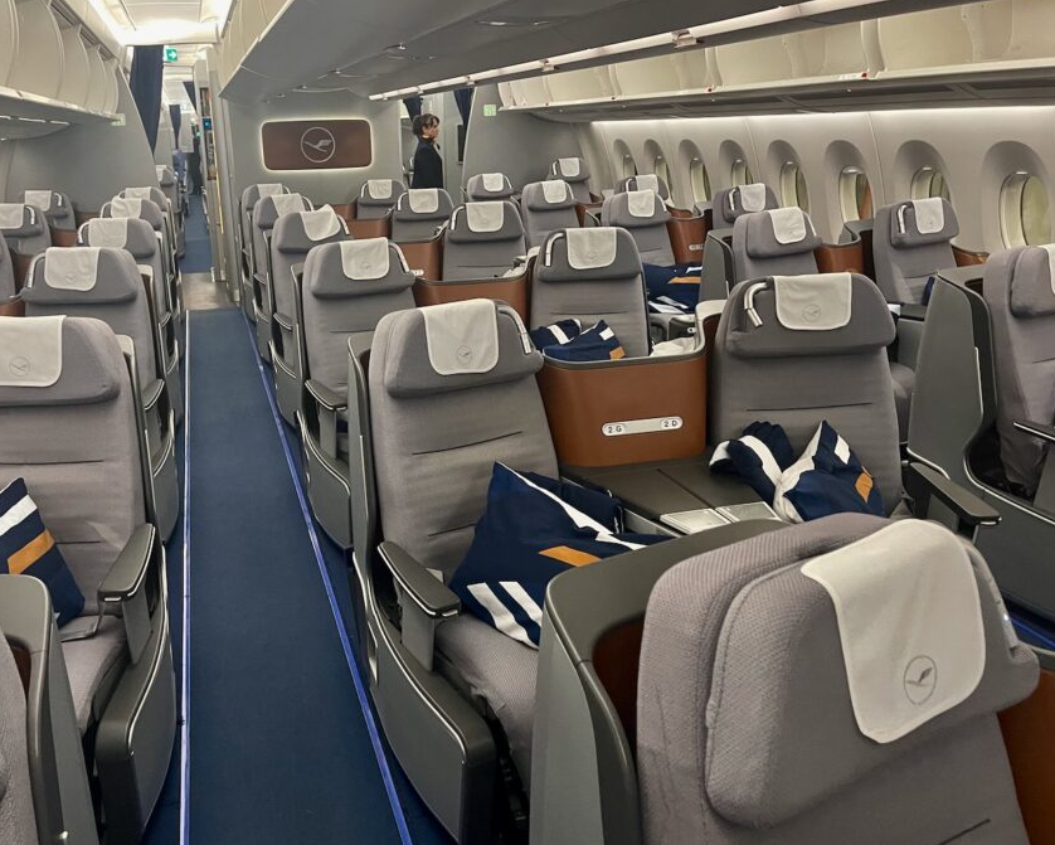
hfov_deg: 56.9
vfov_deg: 47.1
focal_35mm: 31
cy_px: 395
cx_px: 448
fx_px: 968
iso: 400
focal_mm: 5.1
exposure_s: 1/54
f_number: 1.6
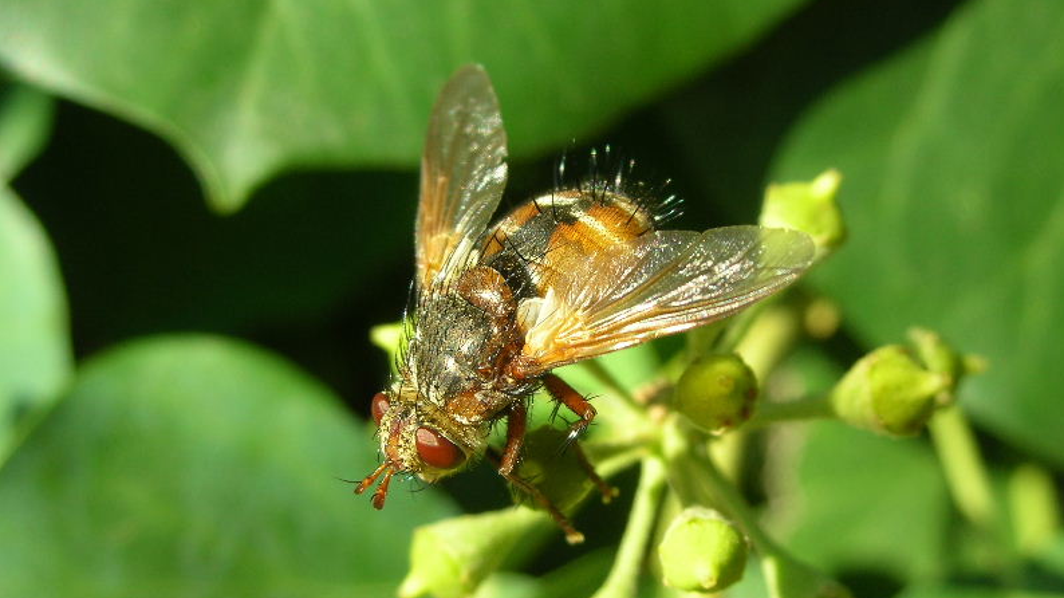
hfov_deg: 31.4
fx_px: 1890
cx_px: 535
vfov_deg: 18.0
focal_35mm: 67
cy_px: 345
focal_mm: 10.1
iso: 50
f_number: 4
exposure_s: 1/180
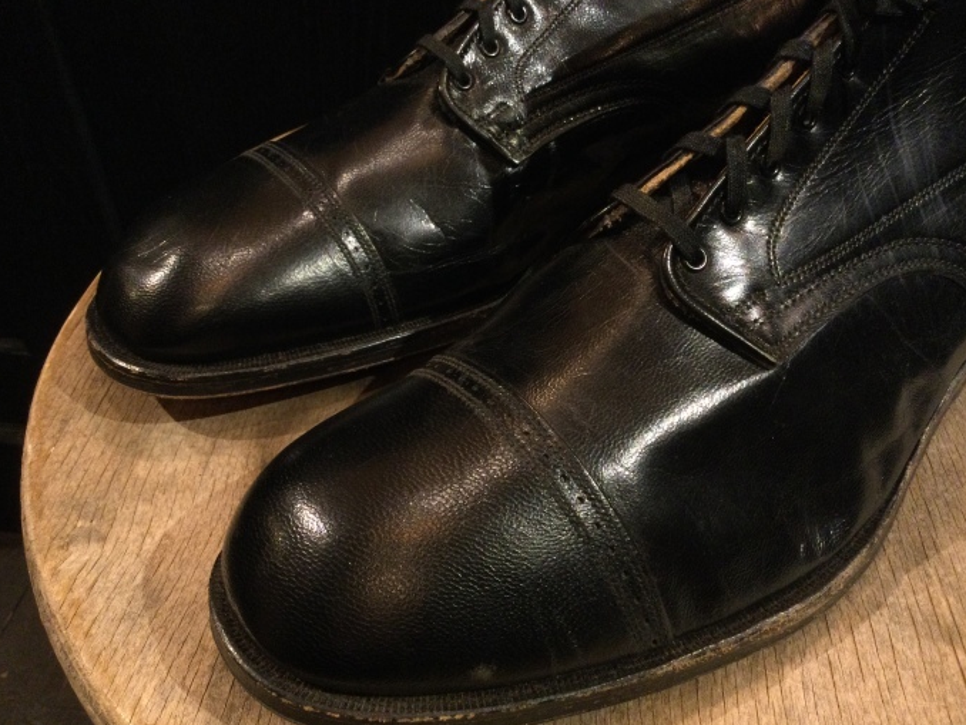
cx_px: 472
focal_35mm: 32
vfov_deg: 44.2
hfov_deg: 56.8
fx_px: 893
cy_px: 365
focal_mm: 3.3
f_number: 2.4
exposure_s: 1/33
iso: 160
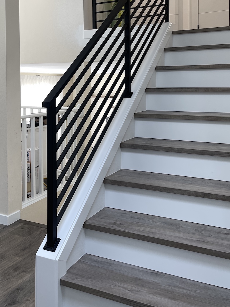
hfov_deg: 36.8
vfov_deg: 46.6
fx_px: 346
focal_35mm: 39
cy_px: 88
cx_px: 110
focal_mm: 5.1
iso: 80
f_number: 1.6
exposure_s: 1/120
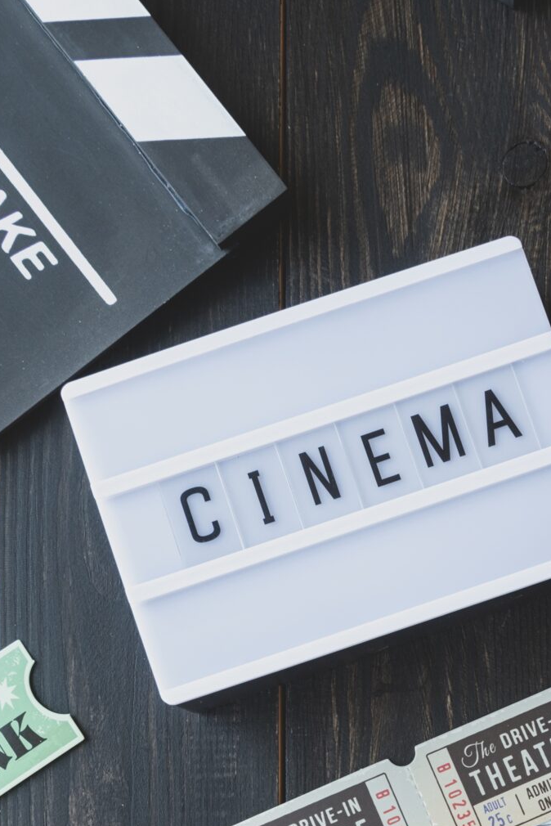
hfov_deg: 18.8
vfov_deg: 27.0
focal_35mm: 71
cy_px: 809
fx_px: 1629
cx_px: 520
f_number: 18
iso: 250
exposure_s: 1/20
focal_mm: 28
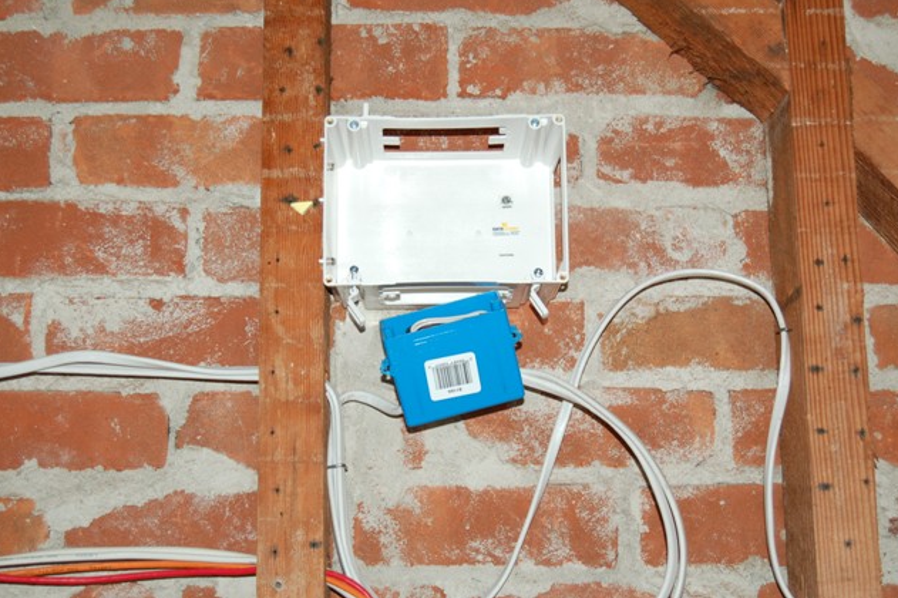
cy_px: 296
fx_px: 1708
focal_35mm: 69
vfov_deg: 19.9
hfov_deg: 29.5
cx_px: 447
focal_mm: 45
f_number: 5.3
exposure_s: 1/60
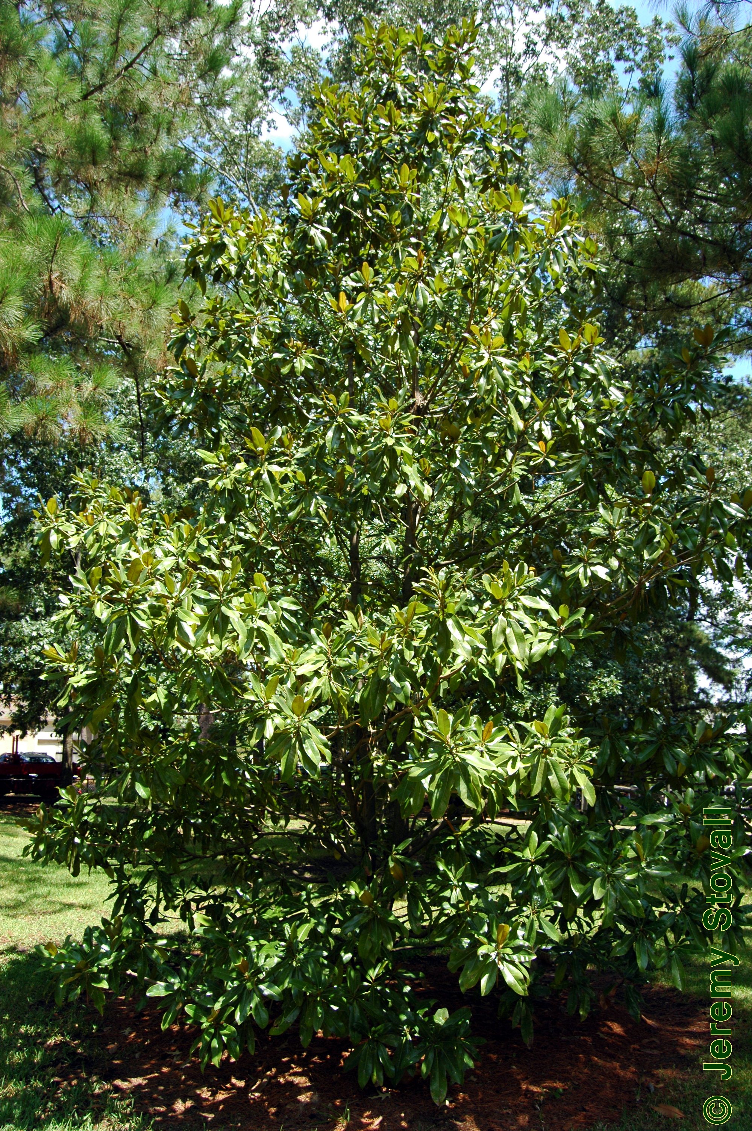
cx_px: 376
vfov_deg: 67.4
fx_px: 847
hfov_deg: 47.8
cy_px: 566
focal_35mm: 27
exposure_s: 1/180
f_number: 8
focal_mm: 18
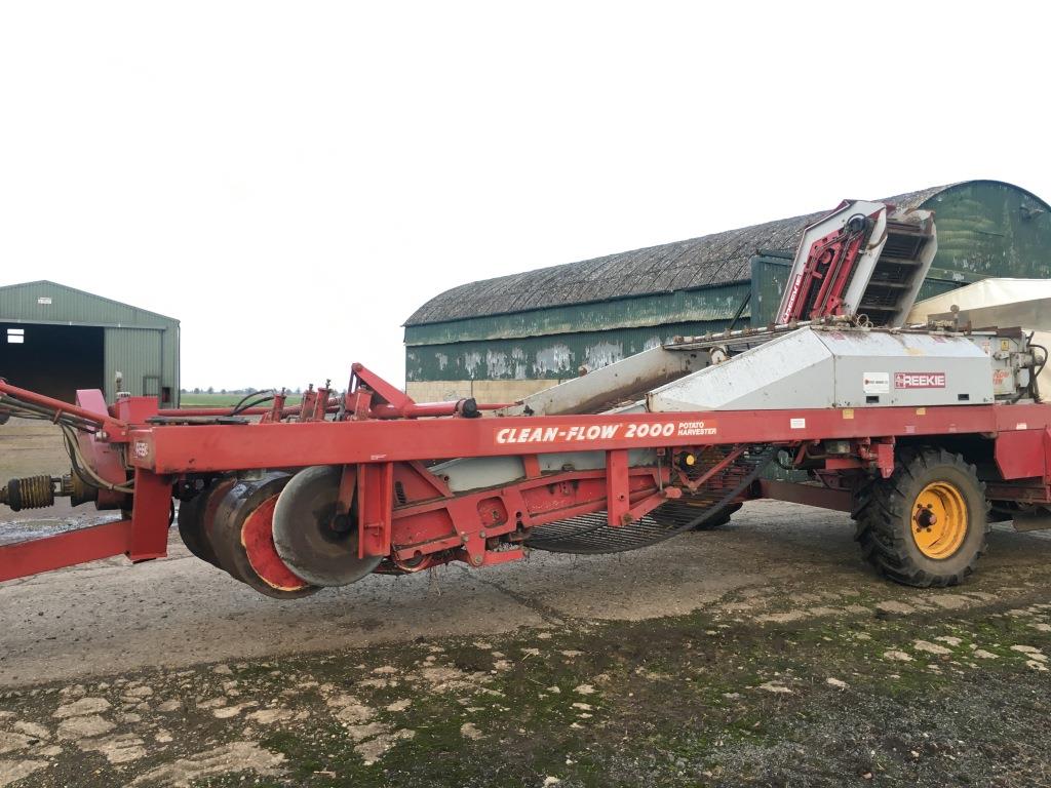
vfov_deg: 48.2
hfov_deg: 61.7
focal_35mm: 29
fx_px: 880
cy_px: 394
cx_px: 526
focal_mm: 4.15
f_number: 2.2
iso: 25
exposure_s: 1/33
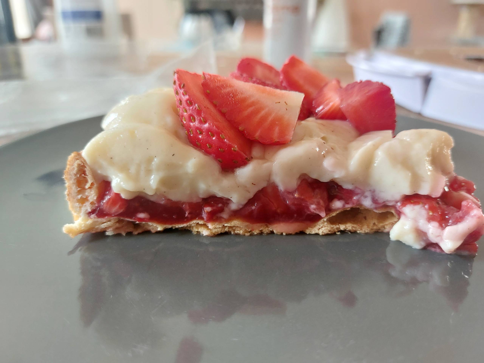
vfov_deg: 54.9
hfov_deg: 69.4
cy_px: 182
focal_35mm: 25
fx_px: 350
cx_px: 242
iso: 400
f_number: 1.8
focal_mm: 5.23
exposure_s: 1/50
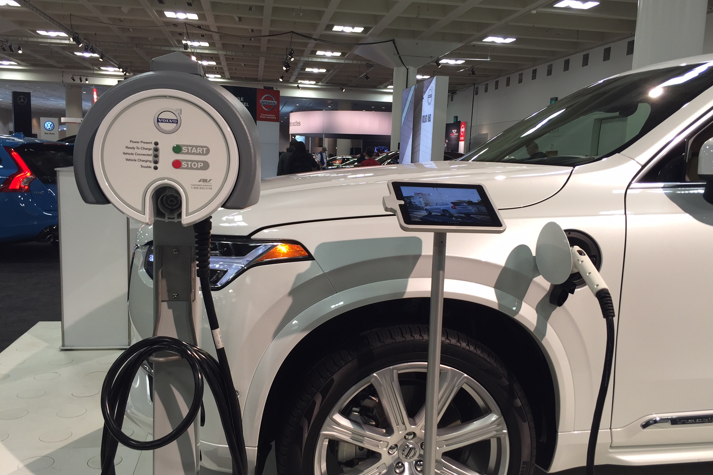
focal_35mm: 31
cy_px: 257
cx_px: 361
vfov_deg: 42.3
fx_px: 614
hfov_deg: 60.3
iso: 32
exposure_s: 1/40
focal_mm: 4.15
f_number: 2.2
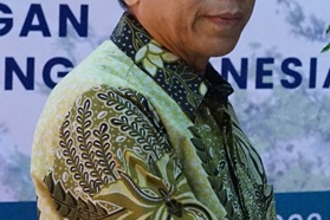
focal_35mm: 189
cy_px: 105
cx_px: 420
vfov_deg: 7.3
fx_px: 1732
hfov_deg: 10.7
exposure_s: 1/80
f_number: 7.1
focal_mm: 44
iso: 6400
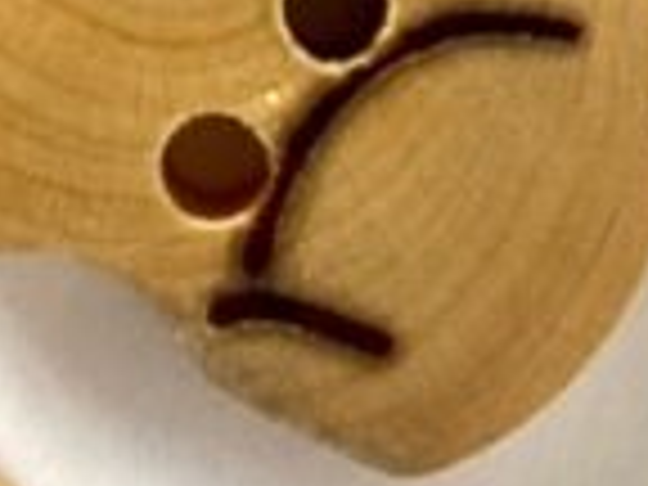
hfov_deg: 13.4
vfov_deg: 9.3
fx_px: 2602
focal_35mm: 139
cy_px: -765
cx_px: -297
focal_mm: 4.25
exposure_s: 1/121
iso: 125
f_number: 1.8
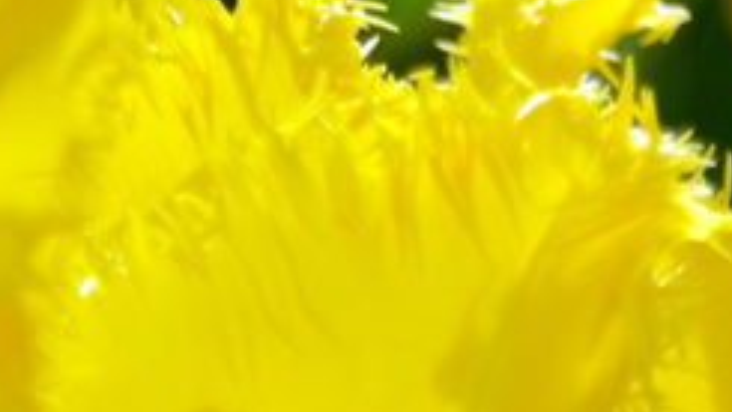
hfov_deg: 1.0
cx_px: 536
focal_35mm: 2088
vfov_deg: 0.6
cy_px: -490
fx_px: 40541
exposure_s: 1/125
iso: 100
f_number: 6.3
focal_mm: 200
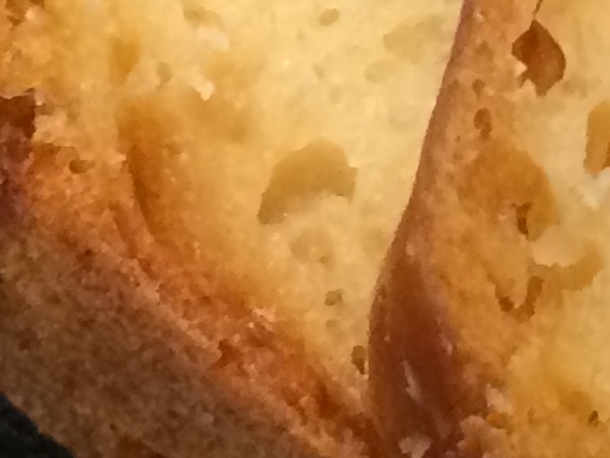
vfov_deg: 6.9
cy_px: 17
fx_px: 3808
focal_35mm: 216
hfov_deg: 9.1
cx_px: 596
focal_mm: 4.15
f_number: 2.2
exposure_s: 1/33
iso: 200
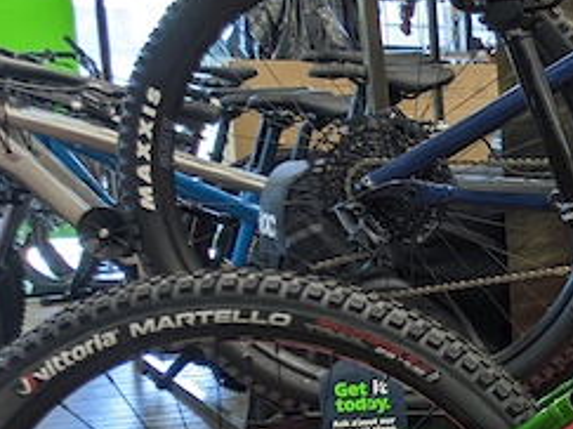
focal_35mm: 89
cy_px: 427
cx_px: 863
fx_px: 1472
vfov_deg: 16.3
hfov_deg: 19.2
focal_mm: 4.44
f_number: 1.8
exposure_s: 1/24
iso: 58
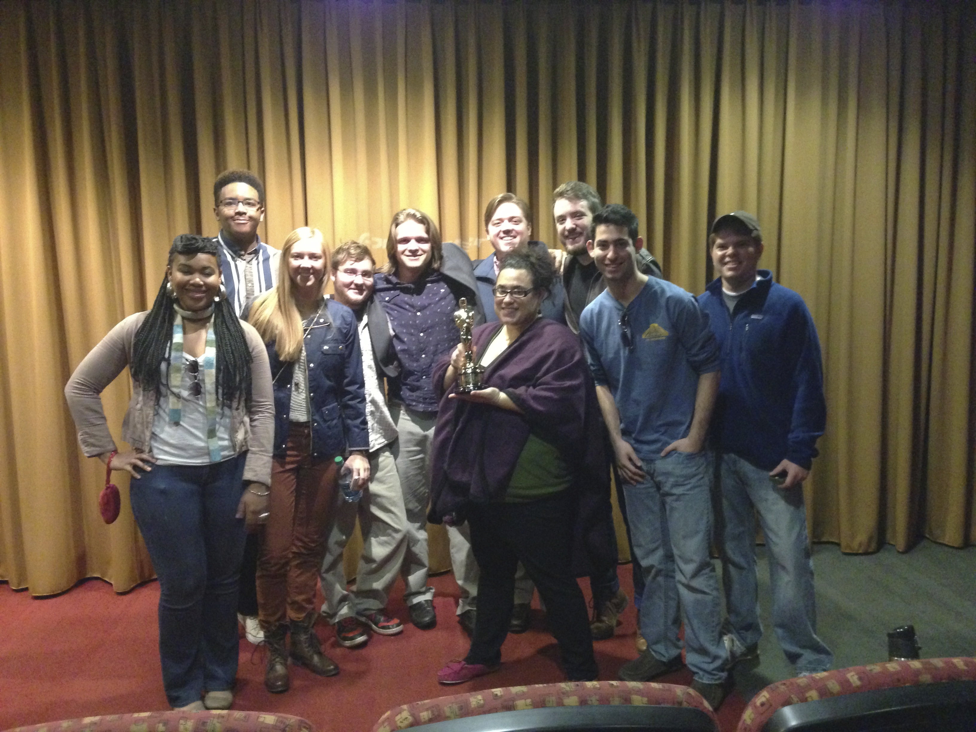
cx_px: 488
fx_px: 930
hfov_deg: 55.4
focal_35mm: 33
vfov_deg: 42.9
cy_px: 366
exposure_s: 1/15
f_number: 2.4
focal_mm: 4.13
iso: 640
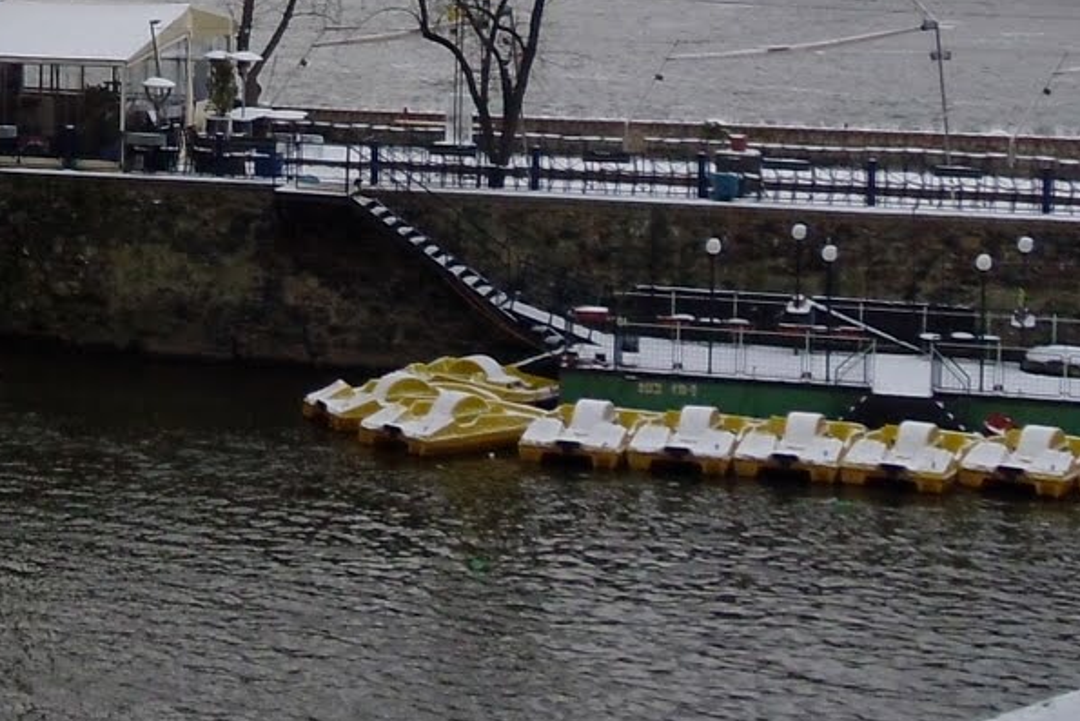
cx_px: -278
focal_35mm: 111
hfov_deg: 17.4
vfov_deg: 12.0
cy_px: -198
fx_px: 3331
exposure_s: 1/394
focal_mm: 5.6
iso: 80
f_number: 3.3
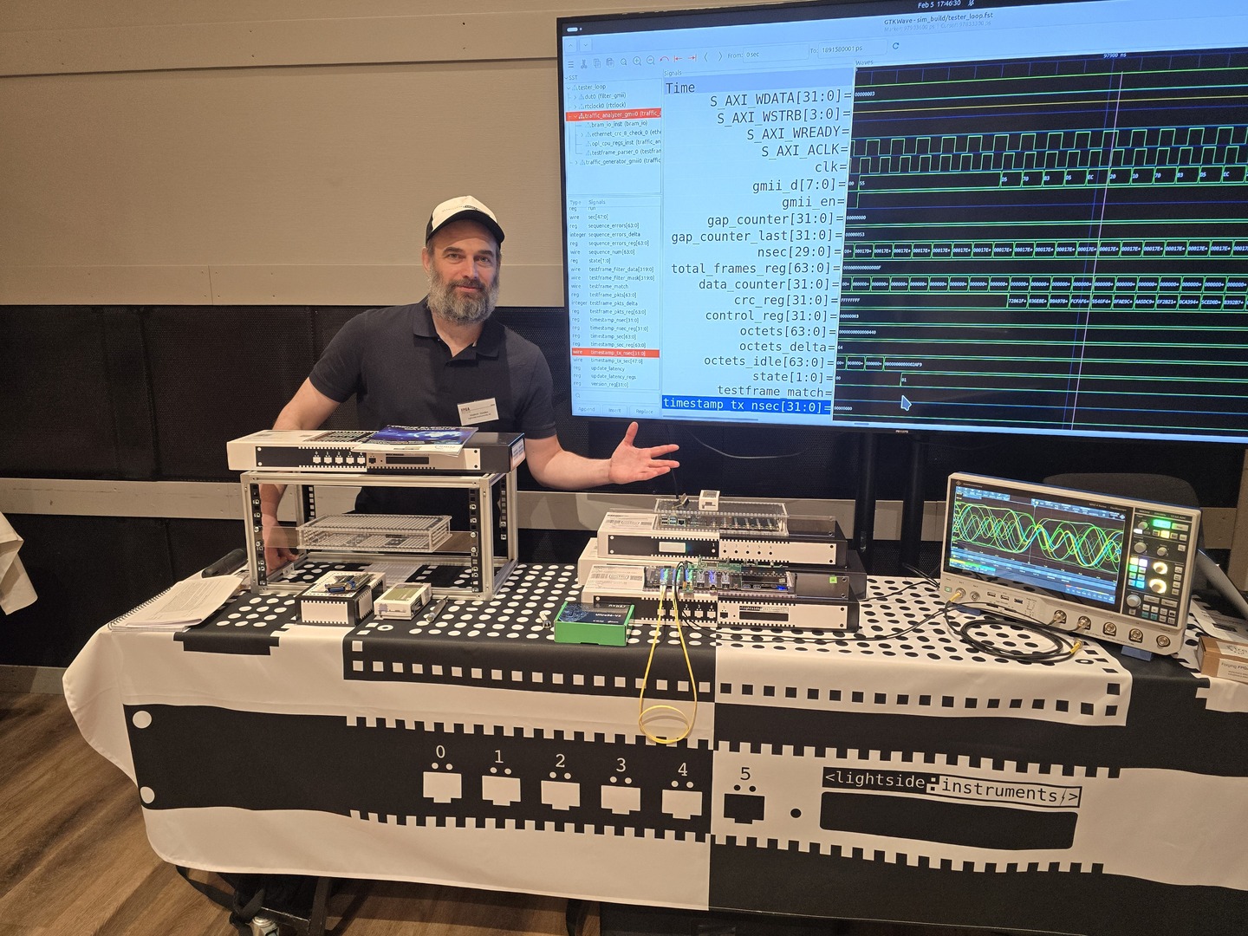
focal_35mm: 23
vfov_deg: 58.9
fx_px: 829
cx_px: 624
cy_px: 468
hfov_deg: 73.9
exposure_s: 1/100
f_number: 1.7
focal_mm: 6.3
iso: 250
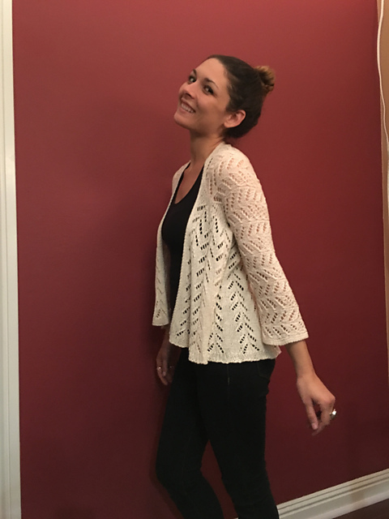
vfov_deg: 61.7
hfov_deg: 48.2
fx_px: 435
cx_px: 194
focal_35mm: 29
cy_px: 260
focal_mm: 4.15
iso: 80
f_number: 2.2
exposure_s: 1/4
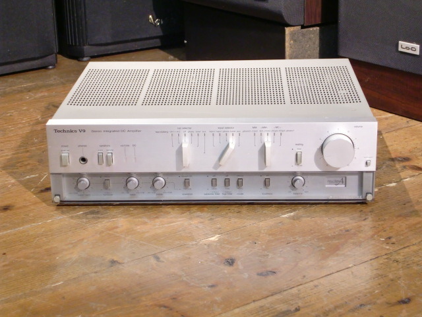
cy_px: 158
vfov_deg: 18.7
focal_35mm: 79
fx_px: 963
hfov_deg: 24.7
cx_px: 211
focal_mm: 13.9
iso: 400
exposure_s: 1/15
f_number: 4.6
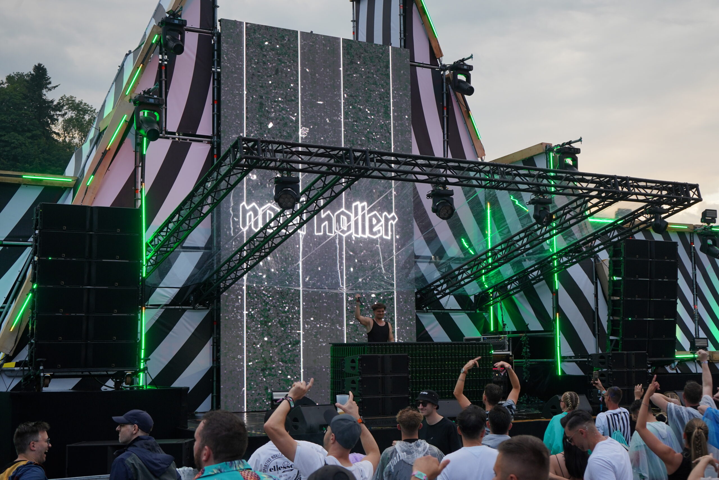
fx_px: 959
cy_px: 240
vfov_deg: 28.1
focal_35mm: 48
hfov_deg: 41.1
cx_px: 360
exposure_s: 1/200
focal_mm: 48
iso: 640
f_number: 5.6
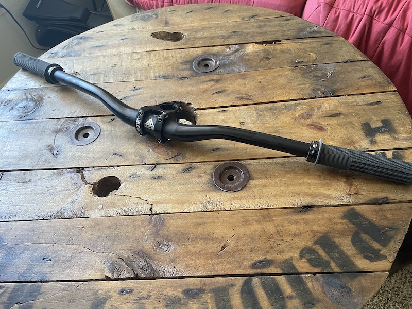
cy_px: 154
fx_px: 309
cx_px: 206
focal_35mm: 26
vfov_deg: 53.1
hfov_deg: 67.3
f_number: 1.6
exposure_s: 1/60
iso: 500
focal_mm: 4.2
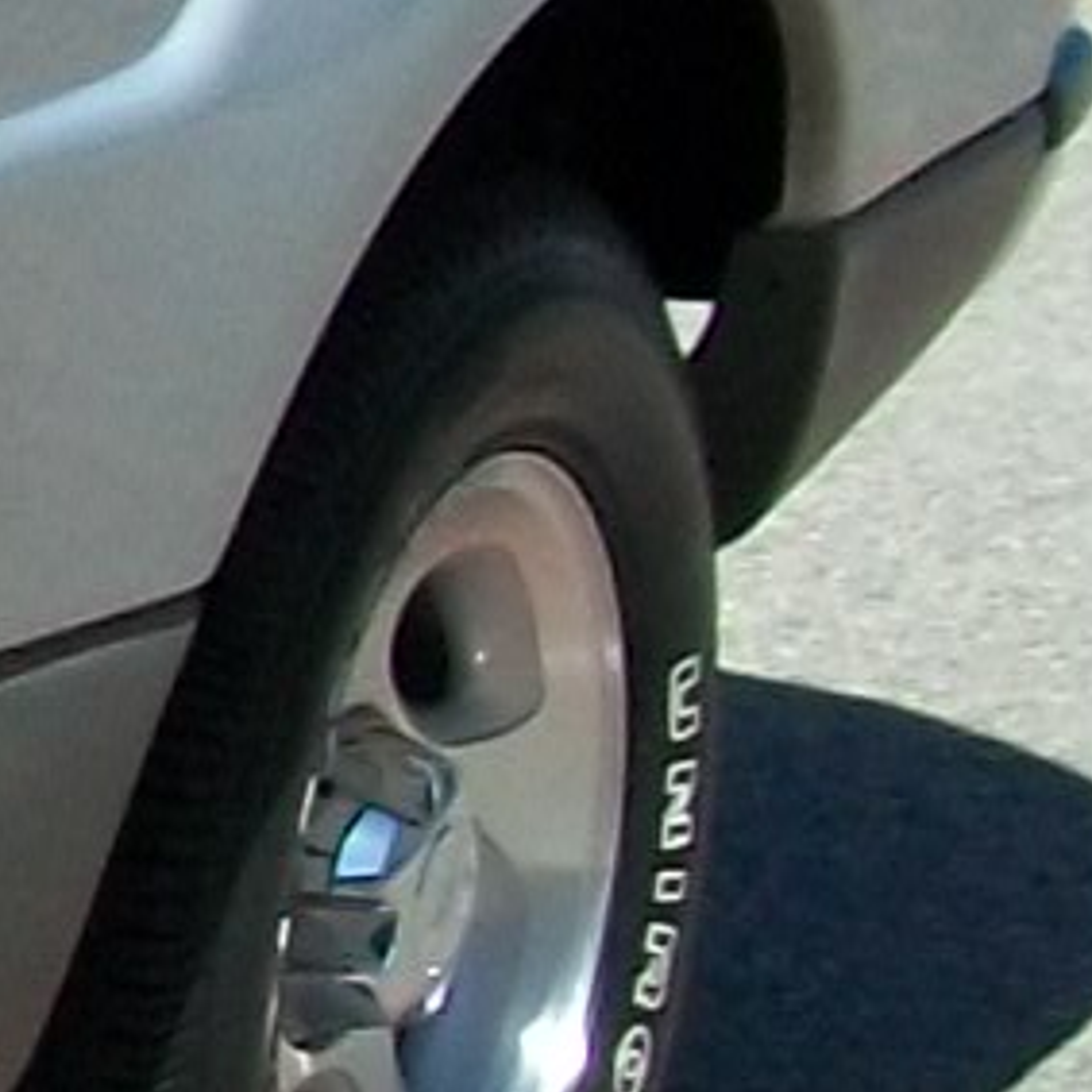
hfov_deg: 5.7
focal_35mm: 259
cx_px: -3426
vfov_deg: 6.8
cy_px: 536
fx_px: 9244
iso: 80
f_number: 5.5
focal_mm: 5.7
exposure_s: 1/250
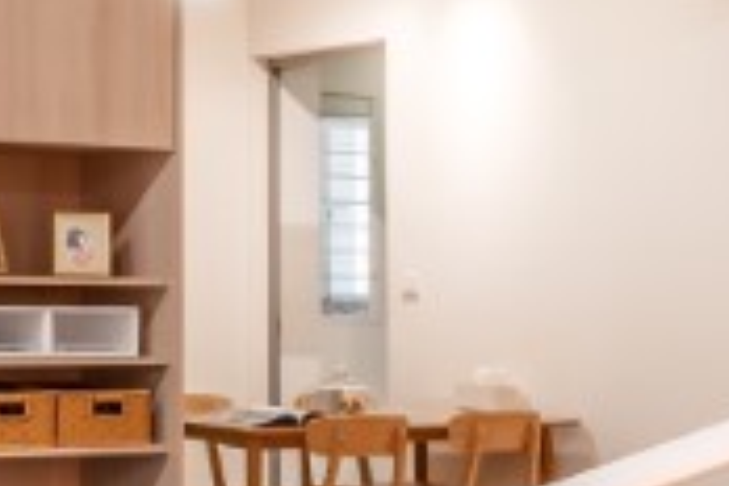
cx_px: -189
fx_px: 1883
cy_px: 260
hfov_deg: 20.3
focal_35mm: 93
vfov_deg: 14.7
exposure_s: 1/2
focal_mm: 14
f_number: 11
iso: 50
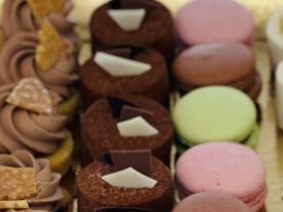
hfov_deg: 8.5
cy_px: 129
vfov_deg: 6.4
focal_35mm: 231
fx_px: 1889
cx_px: 297
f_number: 2.2
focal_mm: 7.5
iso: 125
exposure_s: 1/100
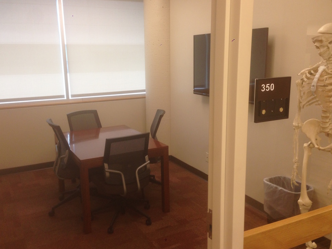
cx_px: 158
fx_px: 355
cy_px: 130
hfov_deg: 50.1
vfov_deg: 38.7
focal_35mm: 37
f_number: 2.4
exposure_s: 1/20
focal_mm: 4.12
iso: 50
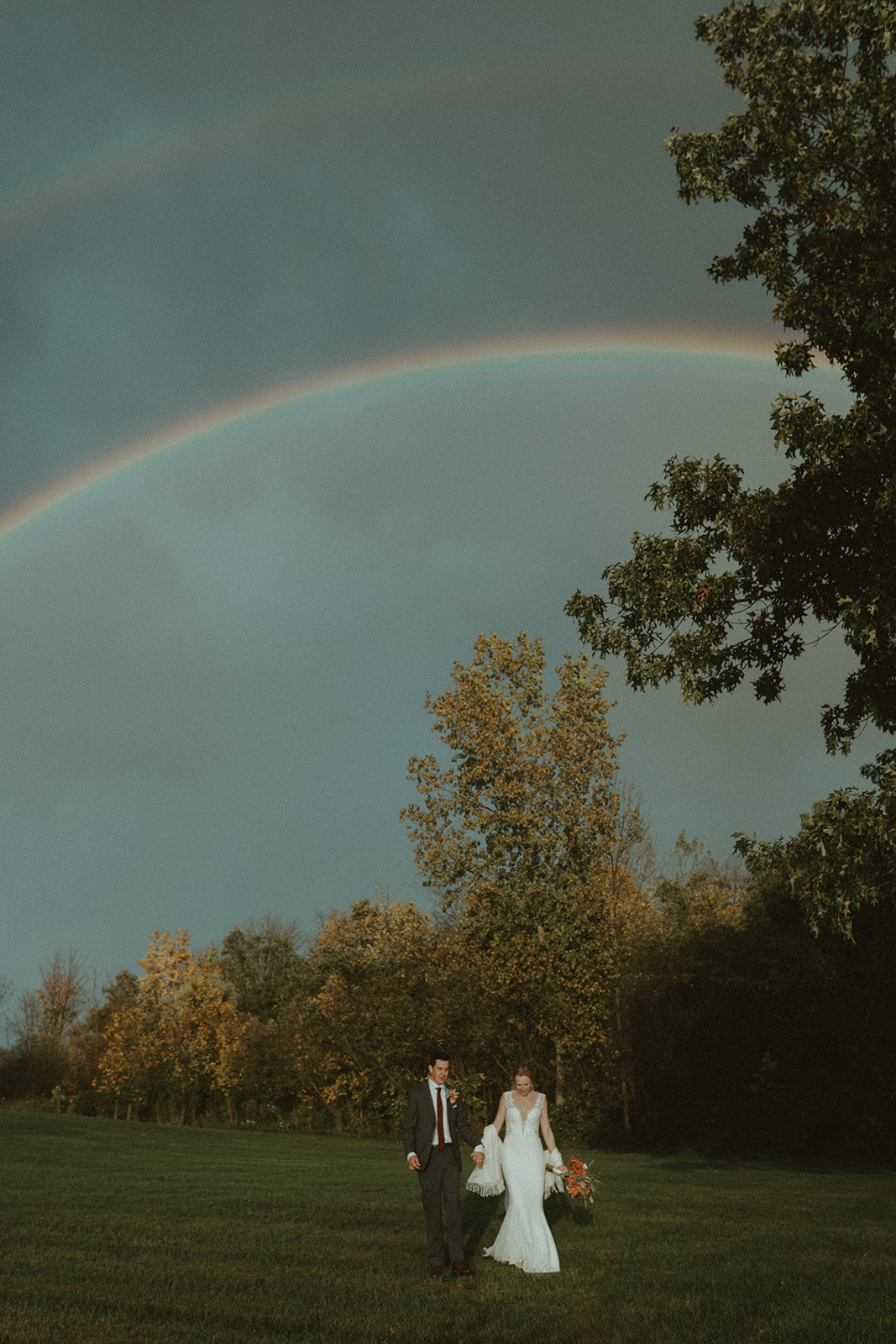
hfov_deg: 37.9
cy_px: 672
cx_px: 448
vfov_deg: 54.4
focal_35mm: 35
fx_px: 1306
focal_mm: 35
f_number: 4.5
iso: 320
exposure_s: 1/640
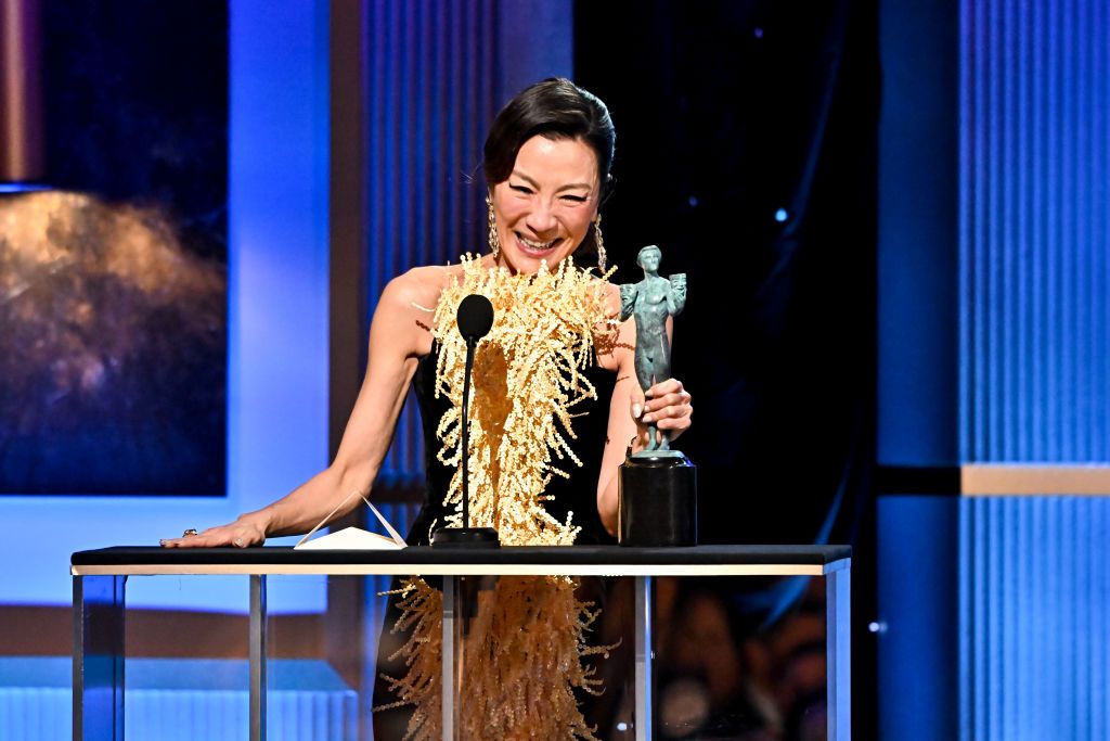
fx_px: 12334
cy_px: 370
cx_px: 555
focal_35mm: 400
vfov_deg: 3.4
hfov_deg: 5.2
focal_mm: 400
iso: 5000
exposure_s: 1/320
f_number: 5.6
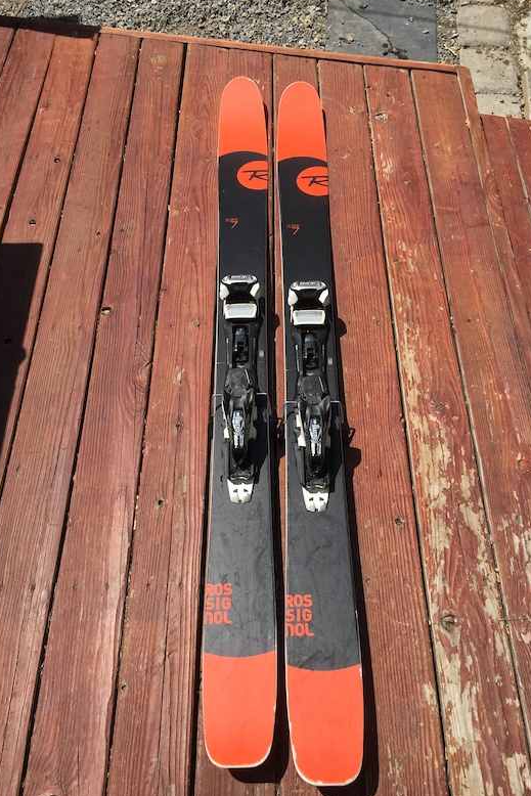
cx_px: 277
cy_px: 393
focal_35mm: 31
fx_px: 686
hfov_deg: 42.3
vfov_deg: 60.3
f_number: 2.2
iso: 32
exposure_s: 1/2326
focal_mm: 4.15
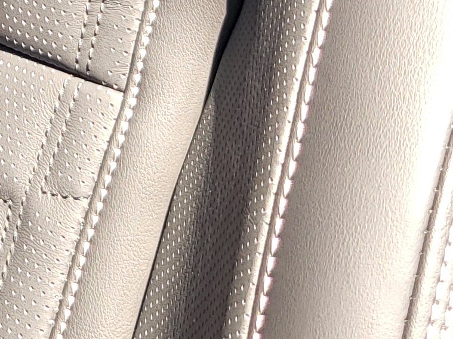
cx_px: -344
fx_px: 1793
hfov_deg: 13.1
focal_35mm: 137
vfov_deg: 9.9
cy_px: -390
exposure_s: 1/130
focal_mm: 5.4
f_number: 1.8
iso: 40
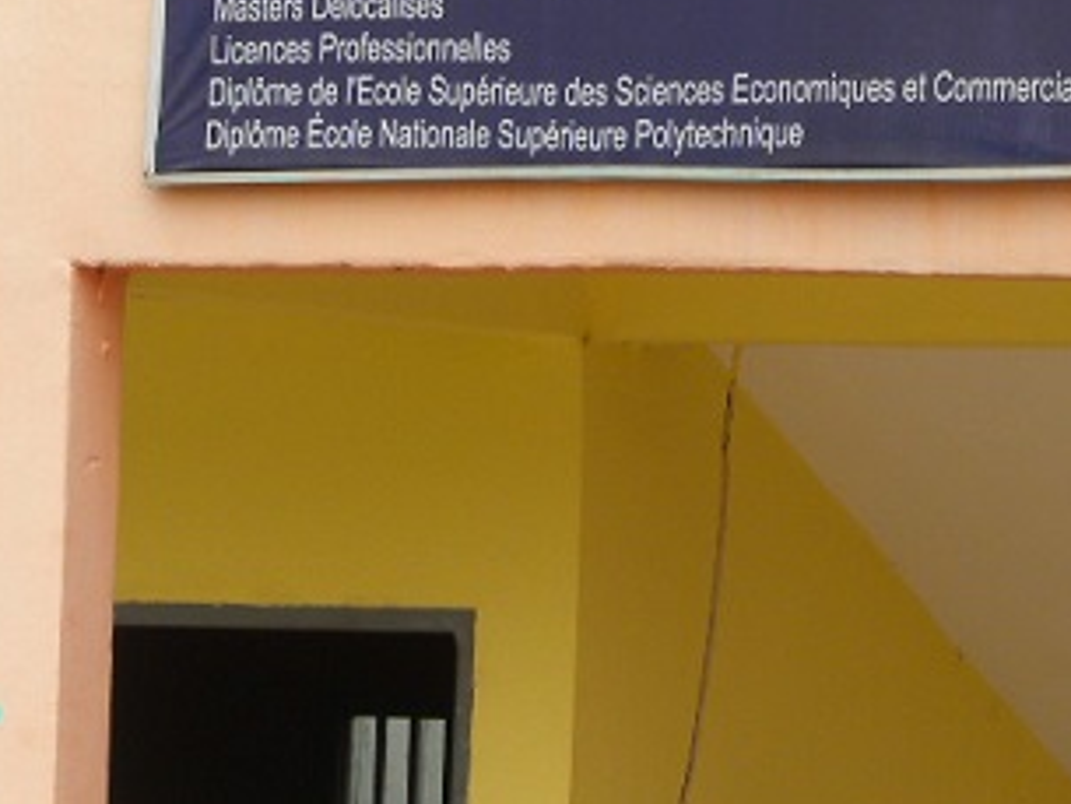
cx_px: 1241
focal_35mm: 252
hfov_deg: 7.8
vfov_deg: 5.9
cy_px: -112
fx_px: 7800
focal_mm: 17.7
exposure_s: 1/240
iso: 64
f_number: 5.1
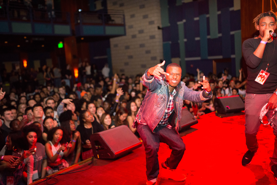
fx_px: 269
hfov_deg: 54.4
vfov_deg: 37.9
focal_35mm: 35
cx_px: 138
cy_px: 92
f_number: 1.4
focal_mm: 35
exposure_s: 1/125
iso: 6400
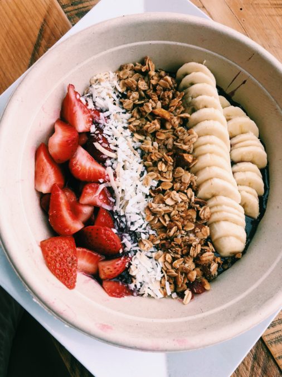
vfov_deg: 63.5
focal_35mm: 28
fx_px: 304
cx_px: 141
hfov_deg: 49.7
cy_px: 188
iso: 20
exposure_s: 1/271
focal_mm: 4
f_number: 1.8
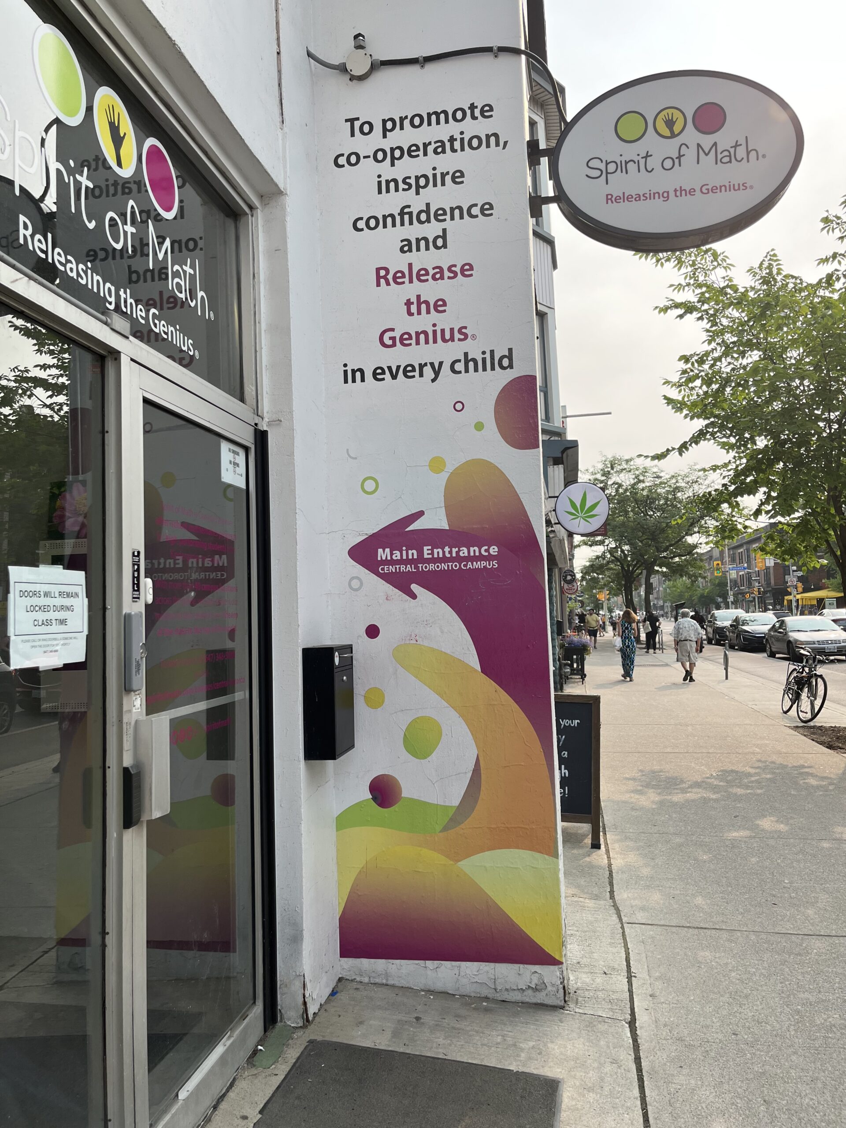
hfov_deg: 53.1
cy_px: 564
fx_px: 847
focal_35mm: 26
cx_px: 423
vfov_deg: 67.3
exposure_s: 1/1536
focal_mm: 5.1
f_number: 1.6
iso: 50
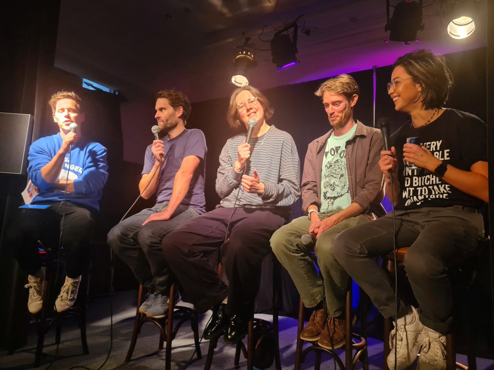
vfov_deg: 51.4
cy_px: 190
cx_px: 244
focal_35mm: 27
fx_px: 385
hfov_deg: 65.3
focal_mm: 5.4
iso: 250
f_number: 1.8
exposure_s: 1/50
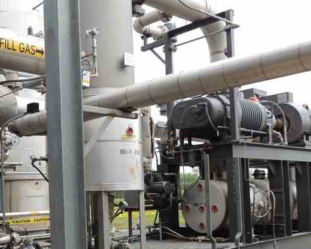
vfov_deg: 30.5
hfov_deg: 37.5
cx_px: 96
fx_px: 451
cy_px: 177
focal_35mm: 49
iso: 100
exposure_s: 1/320
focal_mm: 4.3
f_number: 3
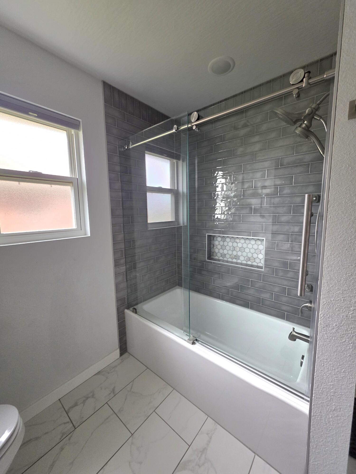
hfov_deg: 89.9
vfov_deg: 106.2
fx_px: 178
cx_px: 178
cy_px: 237
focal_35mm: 13
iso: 400
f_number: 1.9
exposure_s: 1/60.2
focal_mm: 2.2
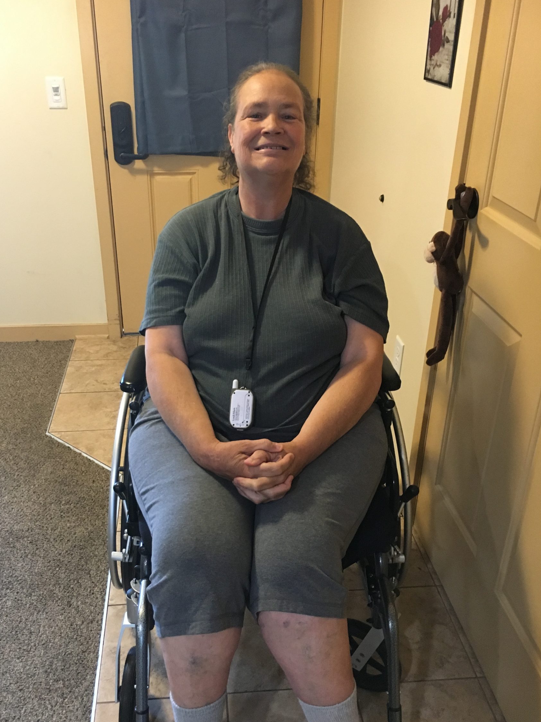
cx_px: 236
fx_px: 688
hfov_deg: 42.9
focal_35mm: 33
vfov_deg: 55.3
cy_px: 392
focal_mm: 4.15
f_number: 2.2
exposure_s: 1/20
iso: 200
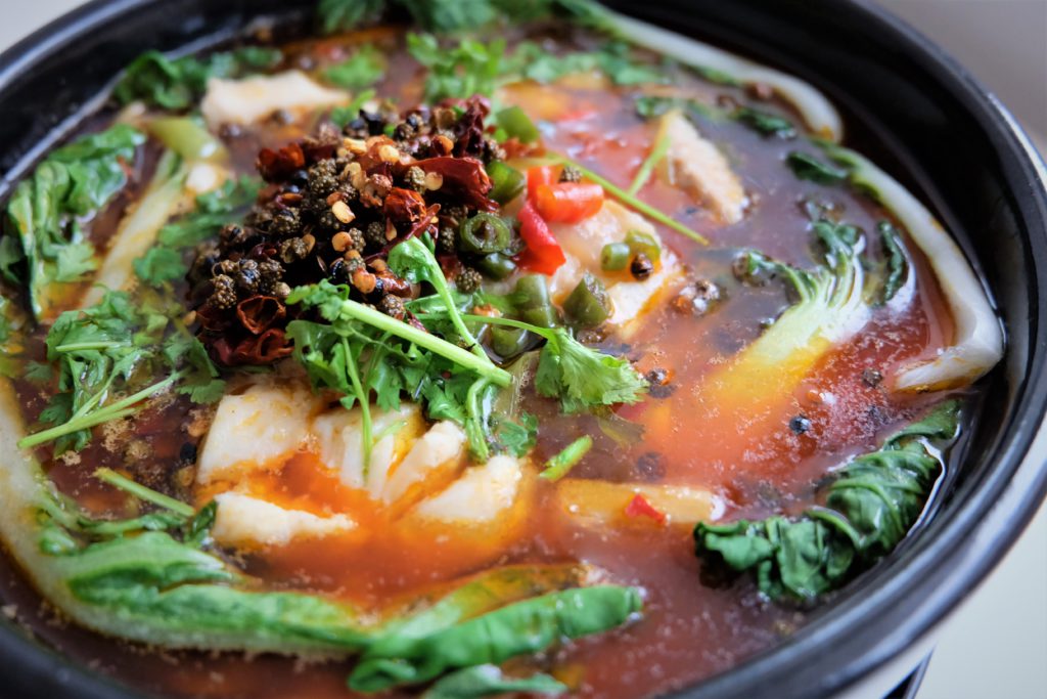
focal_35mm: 33
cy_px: 350
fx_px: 960
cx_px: 524
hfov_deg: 57.2
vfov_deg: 40.0
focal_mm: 22.2
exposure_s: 1/30
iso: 1600
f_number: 4
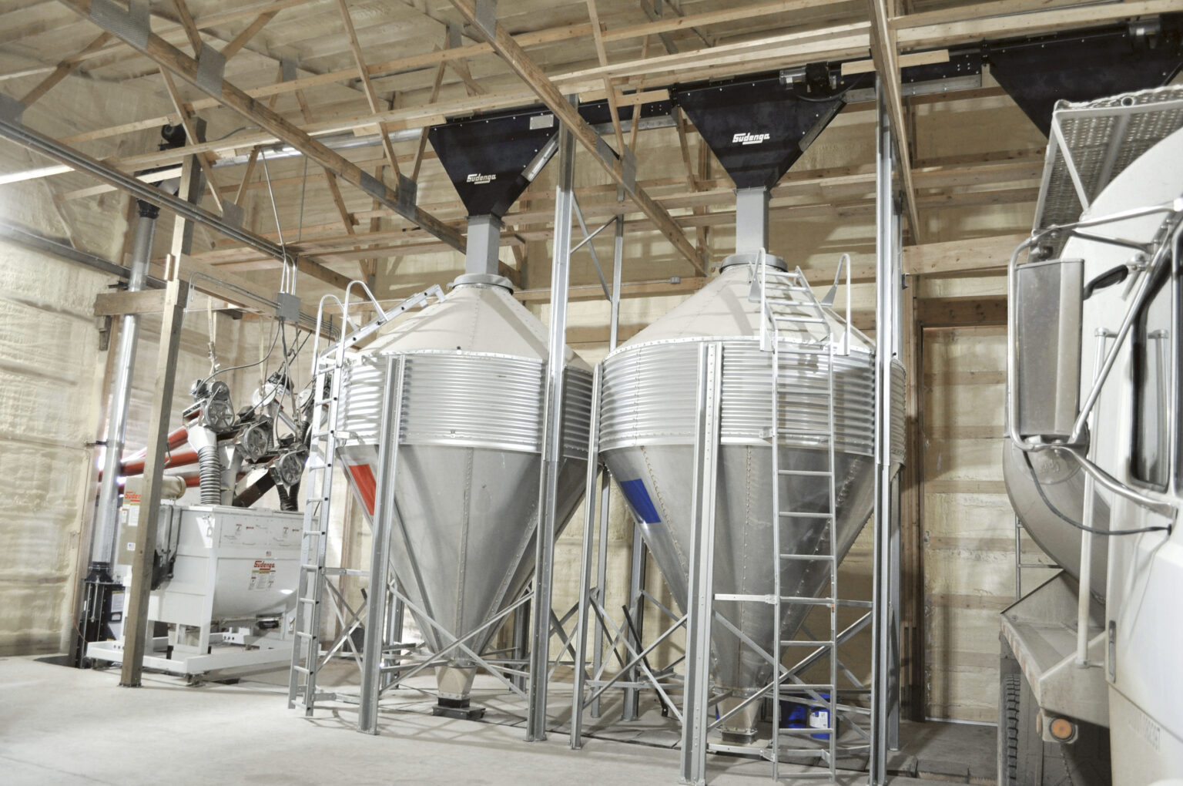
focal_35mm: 27
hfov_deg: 67.4
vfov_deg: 47.8
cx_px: 592
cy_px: 393
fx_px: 886
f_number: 3.5
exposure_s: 1/50
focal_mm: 18
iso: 800
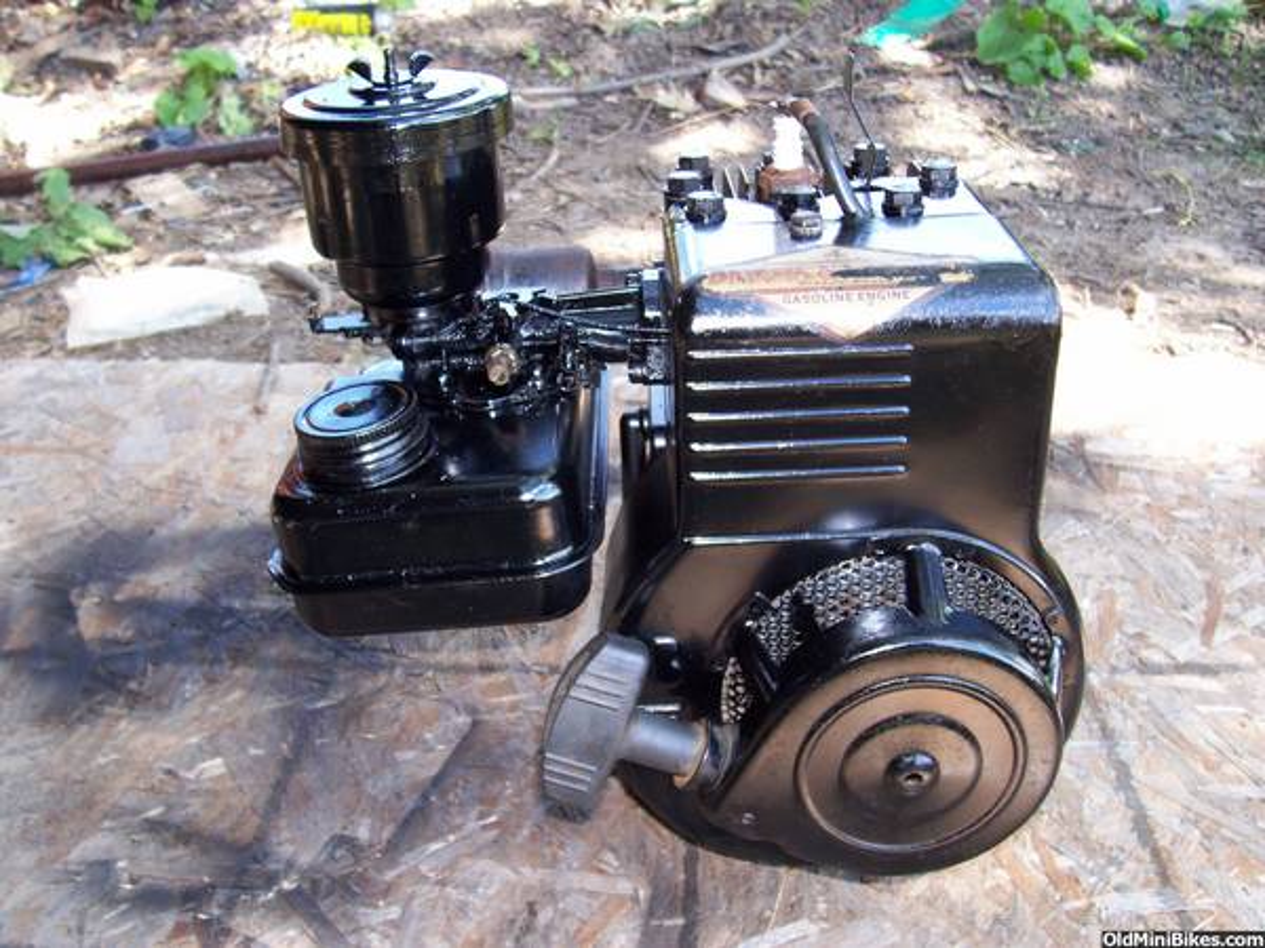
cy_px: 474
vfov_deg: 41.8
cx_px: 632
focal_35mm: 34
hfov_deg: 54.0
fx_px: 1242
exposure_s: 1/64
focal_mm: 5.6
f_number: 2.7
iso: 80
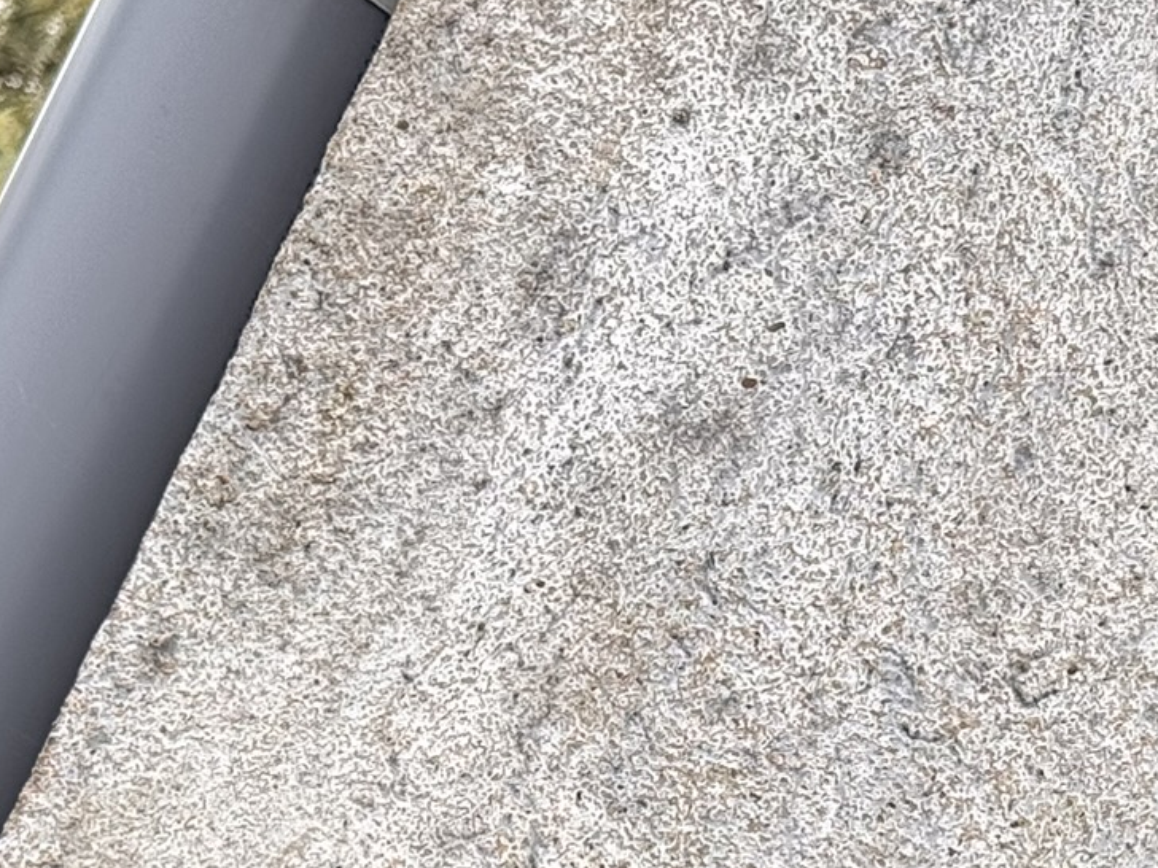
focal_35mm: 135
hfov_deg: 14.3
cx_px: 1273
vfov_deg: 10.7
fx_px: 4516
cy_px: 1162
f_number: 1.78
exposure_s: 1/362
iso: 64
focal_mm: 6.76
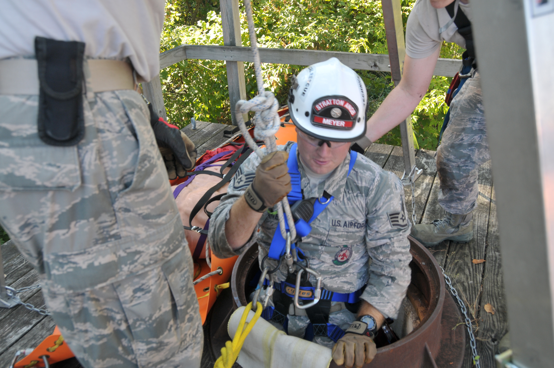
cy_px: 184
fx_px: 461
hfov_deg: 62.0
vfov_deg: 43.5
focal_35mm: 30
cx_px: 277
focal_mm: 20
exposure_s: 1/125
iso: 250
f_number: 5.6
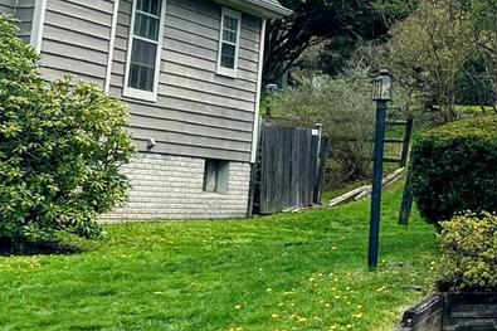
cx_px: 795
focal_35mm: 91
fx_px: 1256
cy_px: -116
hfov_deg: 19.0
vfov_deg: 14.3
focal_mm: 6.86
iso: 80
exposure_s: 1/2353
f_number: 1.78
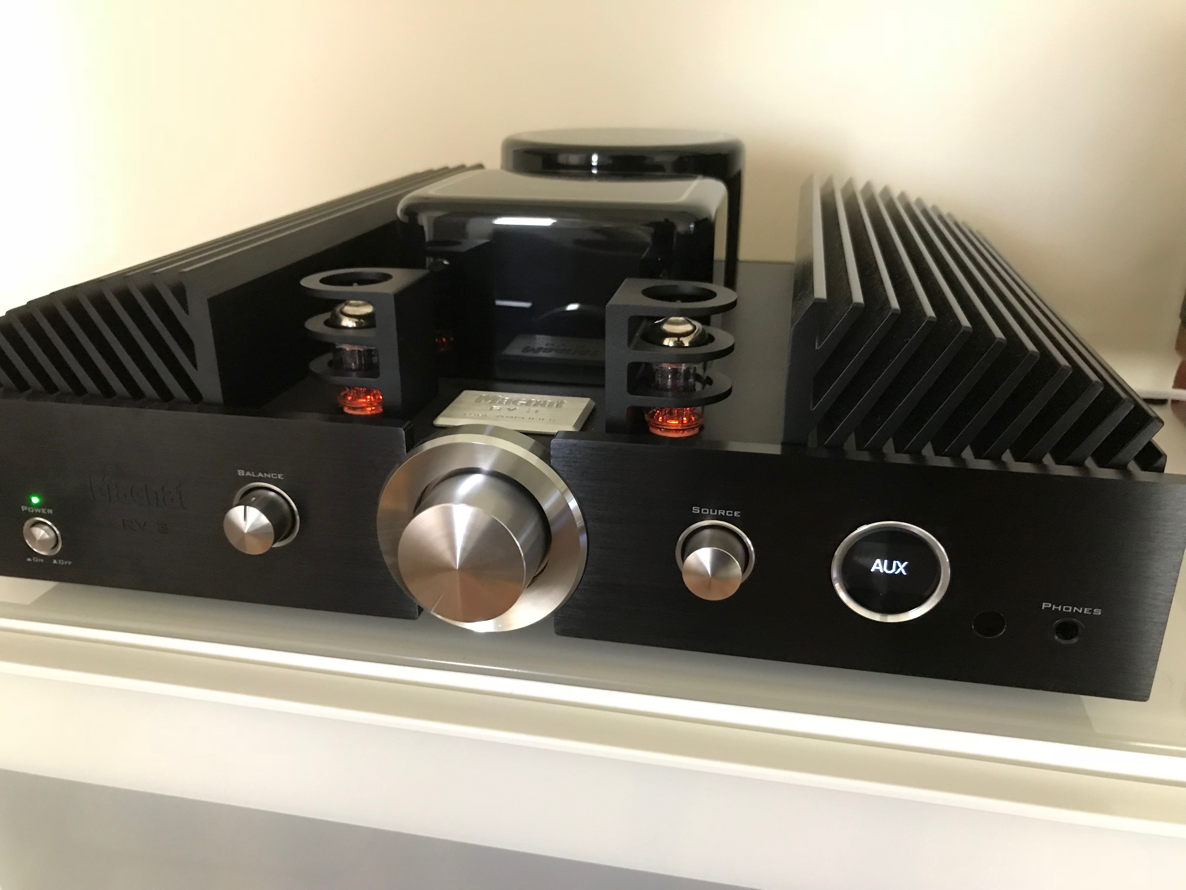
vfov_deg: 49.7
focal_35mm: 28
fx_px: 959
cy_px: 445
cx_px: 593
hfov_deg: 63.4
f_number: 1.8
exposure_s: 1/7
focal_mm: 3.99
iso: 80
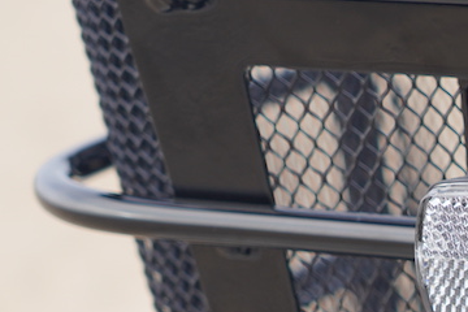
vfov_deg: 6.7
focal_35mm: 204
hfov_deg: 9.5
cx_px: 868
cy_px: 397
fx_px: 2651
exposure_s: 1/250
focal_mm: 35
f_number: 2.8
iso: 100
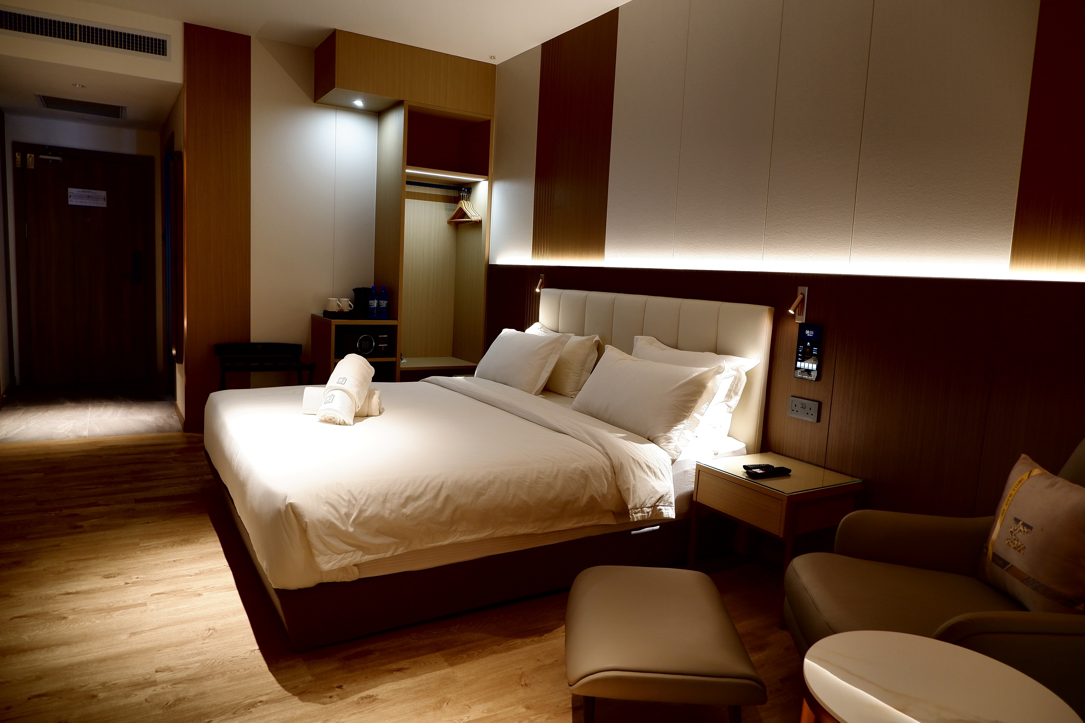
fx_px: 693
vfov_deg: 55.1
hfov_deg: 76.1
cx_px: 542
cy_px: 362
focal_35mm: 23
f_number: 3.5
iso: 800
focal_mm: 15
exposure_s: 1/14
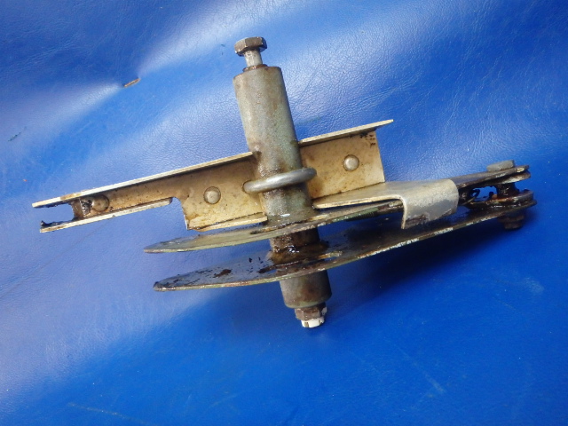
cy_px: 213
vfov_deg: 49.7
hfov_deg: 63.4
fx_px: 459
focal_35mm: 28
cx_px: 284
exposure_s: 1/40
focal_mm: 5
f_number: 3.9
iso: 800
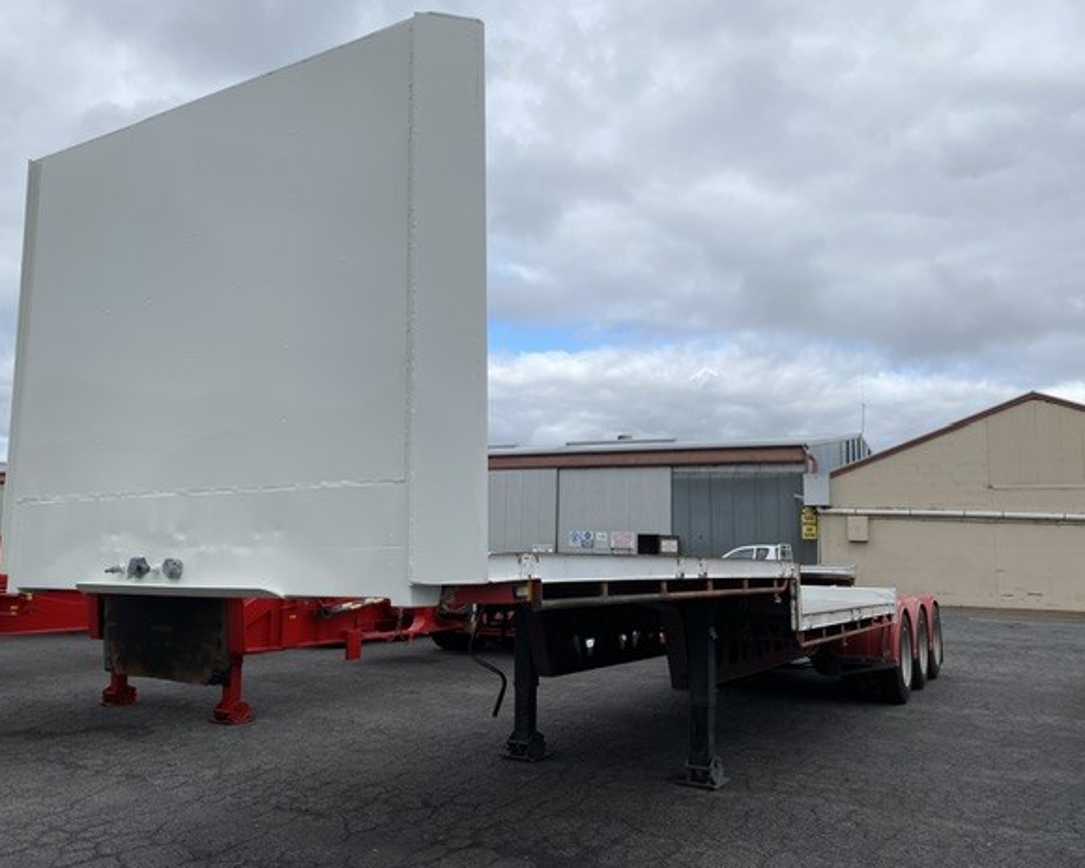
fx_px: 899
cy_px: 425
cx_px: 513
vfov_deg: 51.5
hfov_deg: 62.2
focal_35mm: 28
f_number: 1.8
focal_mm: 4.25
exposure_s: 1/2410
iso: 32
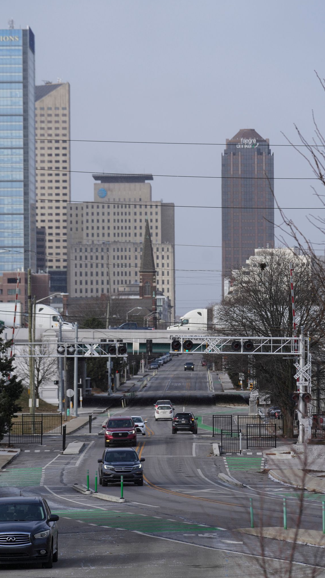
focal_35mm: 186
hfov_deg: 6.5
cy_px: 287
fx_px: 2849
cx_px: 146
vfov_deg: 11.6
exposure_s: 1/2000
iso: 400
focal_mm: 176
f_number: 5
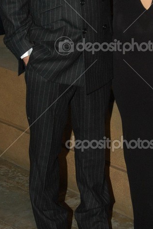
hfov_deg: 15.5
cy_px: 47
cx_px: 110
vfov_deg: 22.8
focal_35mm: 88
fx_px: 562
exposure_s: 1/180
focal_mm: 27
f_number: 5.6
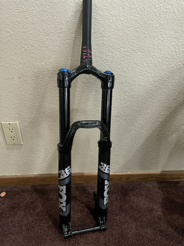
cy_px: 123
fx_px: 184
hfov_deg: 53.1
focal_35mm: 26
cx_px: 92
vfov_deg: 67.3
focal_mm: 5.1
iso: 640
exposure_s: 1/30
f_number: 1.6
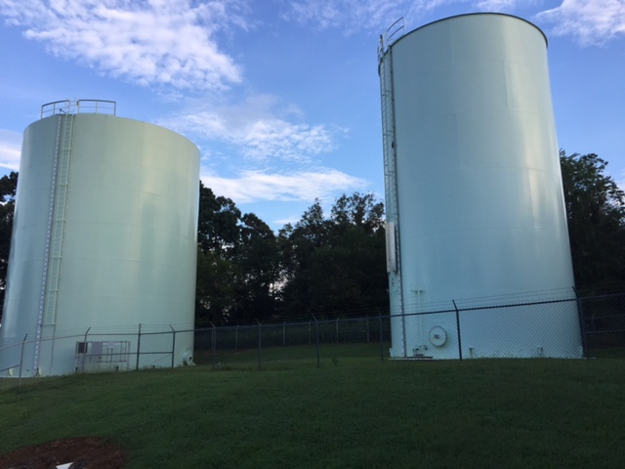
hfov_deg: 61.7
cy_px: 234
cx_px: 312
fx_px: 524
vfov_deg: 48.2
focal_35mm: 29
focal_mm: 4.15
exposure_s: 1/659
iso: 32
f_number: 2.2
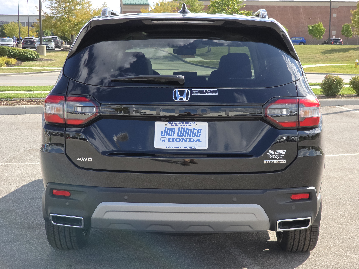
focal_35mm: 69
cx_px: 180
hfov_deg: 28.2
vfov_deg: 21.3
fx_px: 716
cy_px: 134
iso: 50
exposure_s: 1/843
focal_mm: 7.9
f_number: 2.4
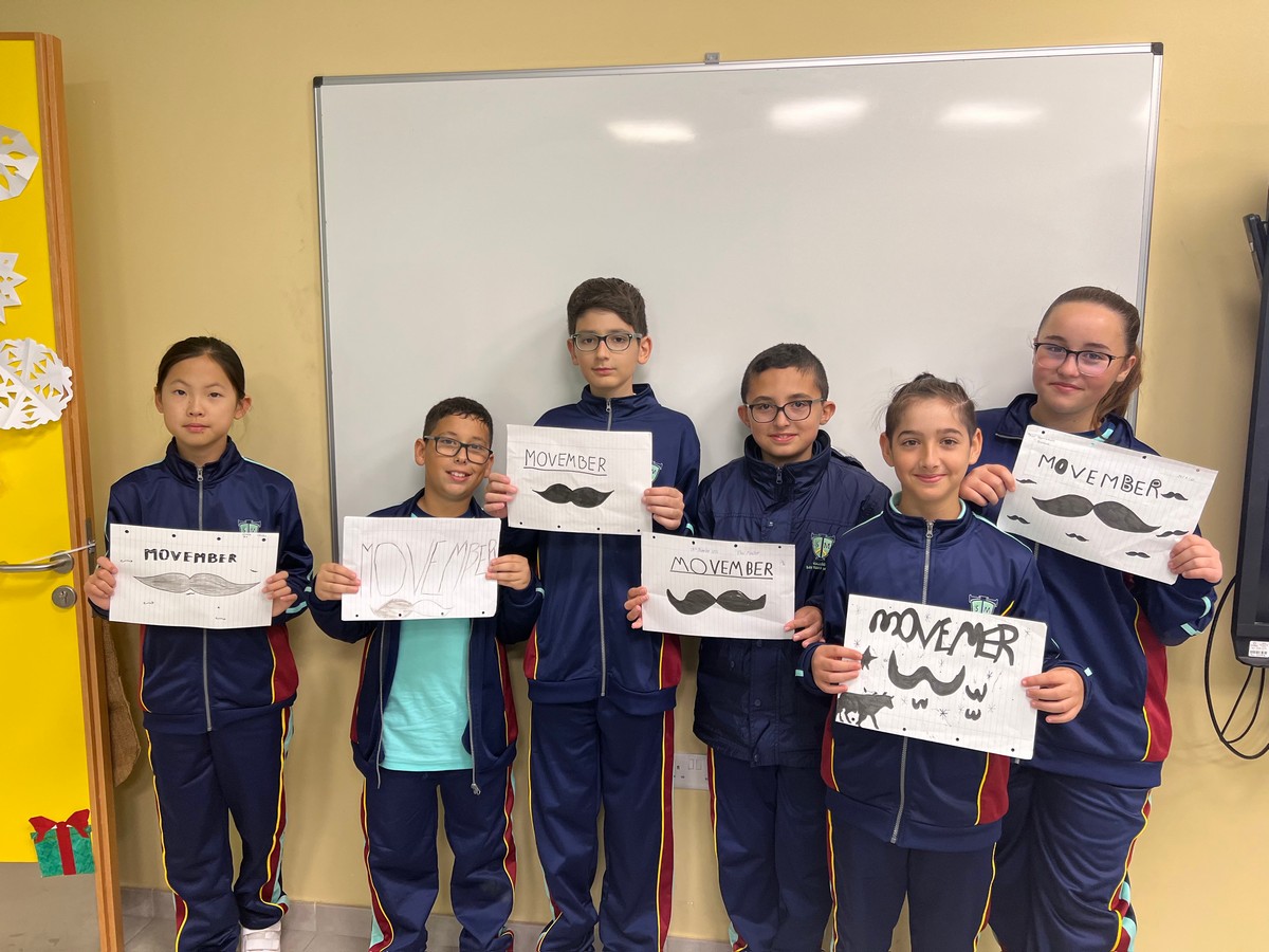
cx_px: 634
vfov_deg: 53.1
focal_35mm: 26
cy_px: 476
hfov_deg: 67.3
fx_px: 953
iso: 100
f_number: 1.5
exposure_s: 1/100
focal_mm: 5.7
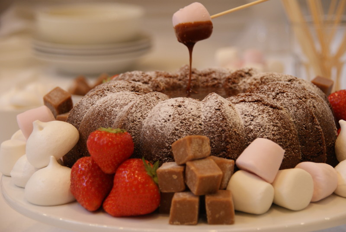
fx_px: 1083
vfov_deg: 12.2
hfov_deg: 18.2
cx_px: 173
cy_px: 116
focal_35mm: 112
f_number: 5.6
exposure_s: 1/60
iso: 400
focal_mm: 75
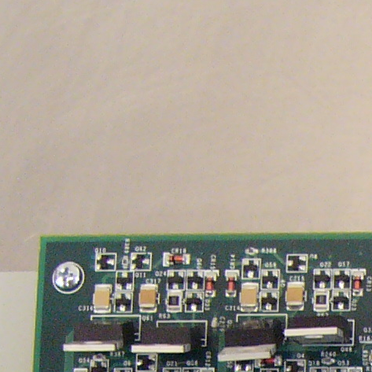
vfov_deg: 10.6
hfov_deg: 10.5
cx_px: 716
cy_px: 646
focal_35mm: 155
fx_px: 1885
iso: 200
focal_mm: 6
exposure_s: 1/25
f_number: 2.8
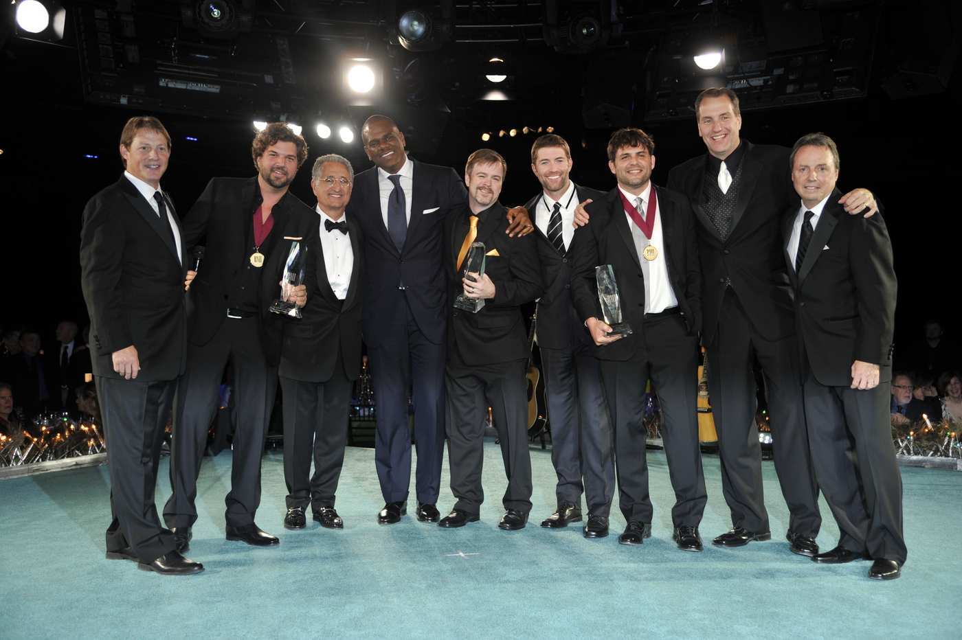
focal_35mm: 38
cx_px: 481
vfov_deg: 35.0
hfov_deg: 50.7
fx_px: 1015
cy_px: 320
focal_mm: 38
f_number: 4
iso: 800
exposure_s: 1/160
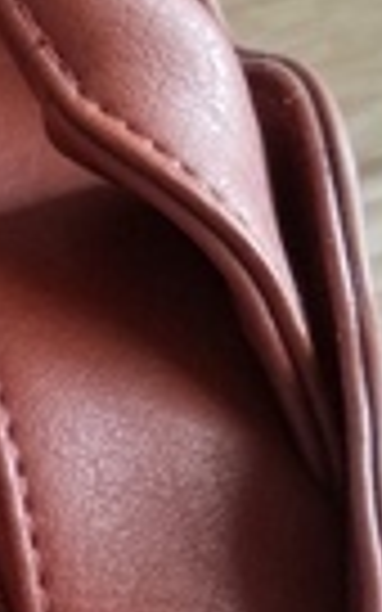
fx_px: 2182
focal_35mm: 131
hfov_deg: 9.5
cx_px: -306
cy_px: 754
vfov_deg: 15.3
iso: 200
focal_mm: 4.2
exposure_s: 1/60
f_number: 1.7
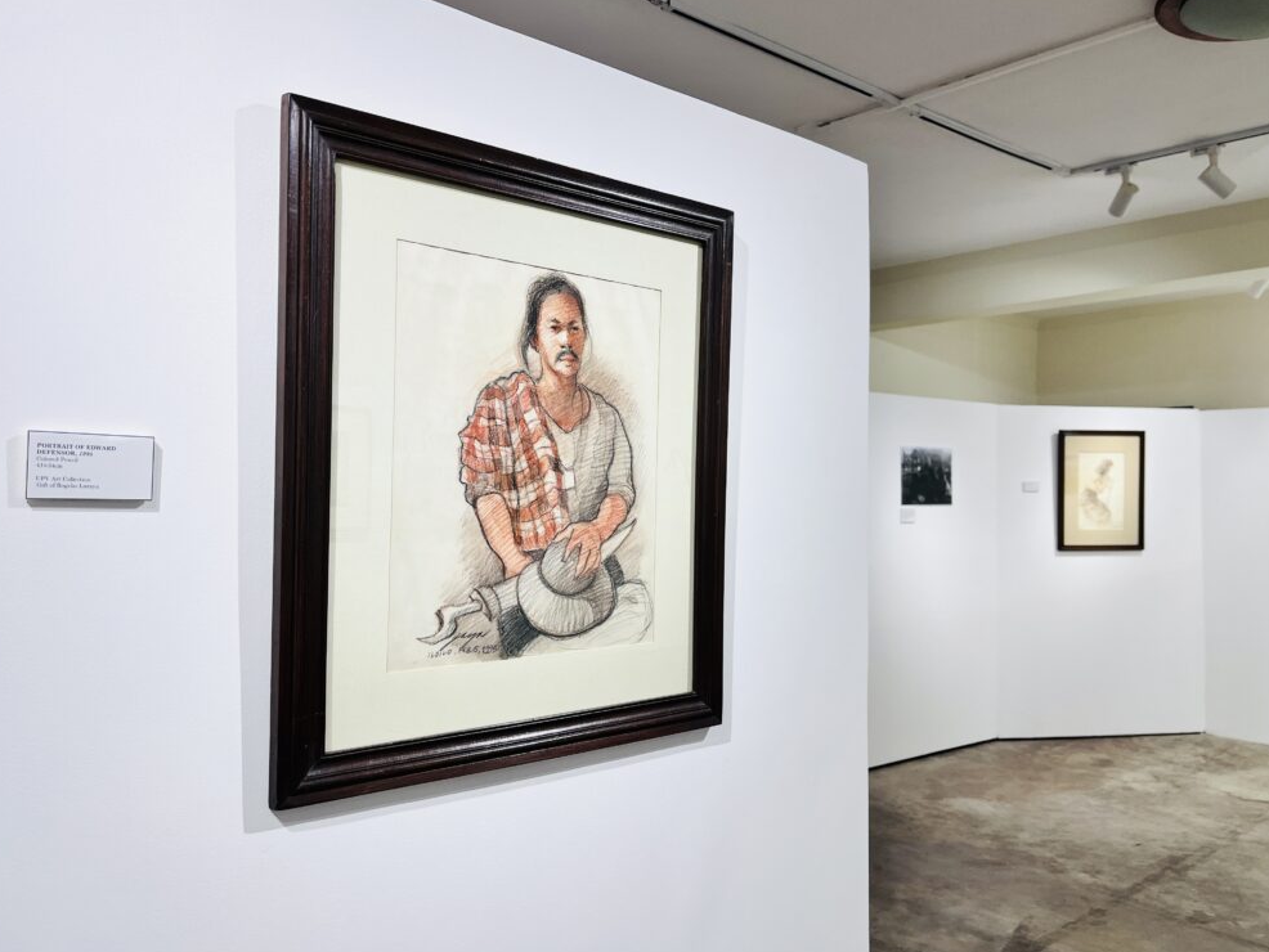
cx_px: 619
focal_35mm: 27
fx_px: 990
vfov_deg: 51.4
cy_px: 467
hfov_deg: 65.3
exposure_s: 1/120
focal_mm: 5.1
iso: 64
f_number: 1.6
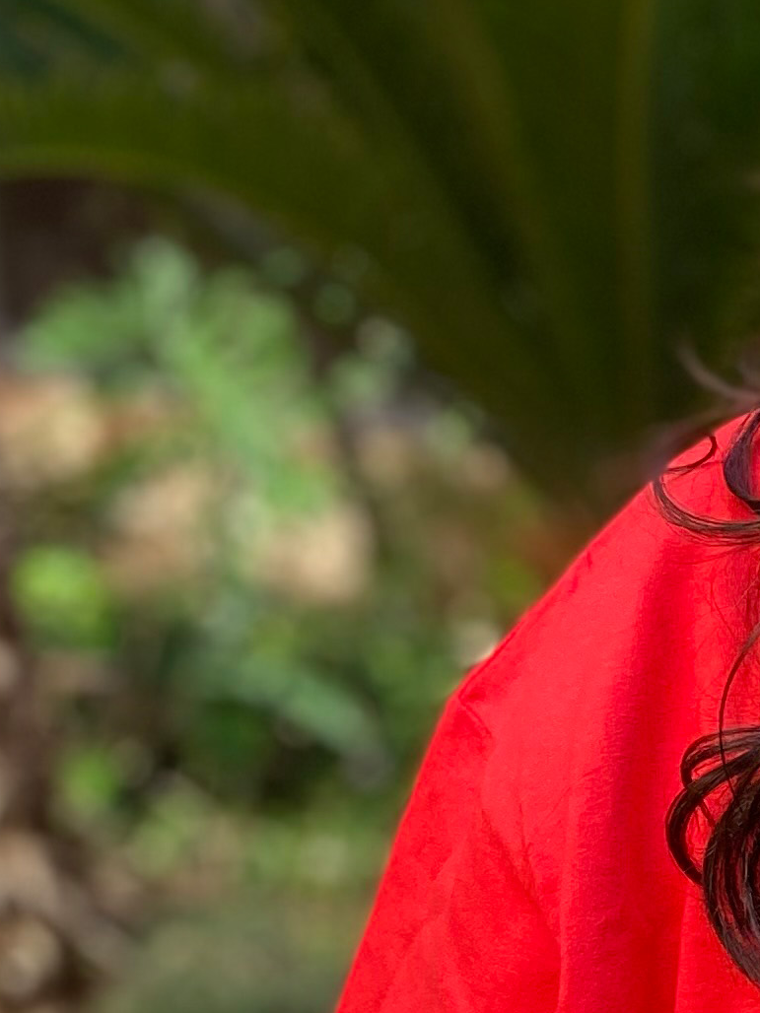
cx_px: 1286
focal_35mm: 102
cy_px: 906
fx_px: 2986
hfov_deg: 13.3
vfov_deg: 18.9
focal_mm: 4.25
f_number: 1.8
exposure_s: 1/121
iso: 64
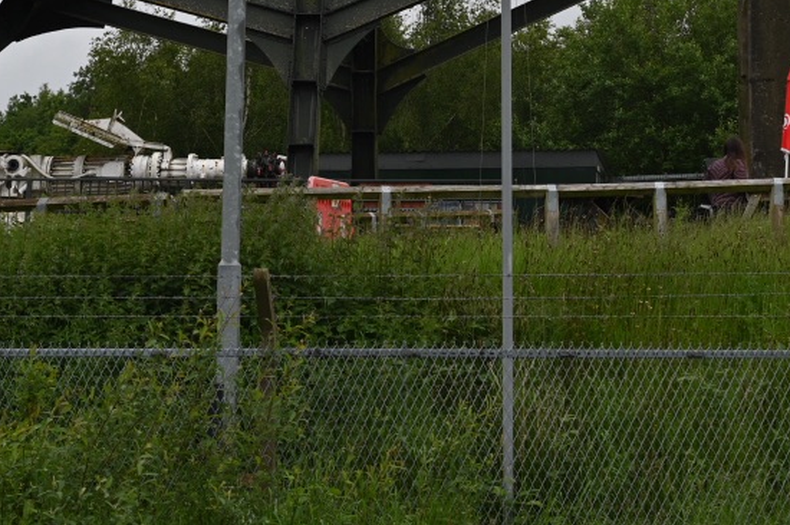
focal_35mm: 112
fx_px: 2456
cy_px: -248
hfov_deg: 18.2
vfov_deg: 11.7
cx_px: 493
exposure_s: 1/1600
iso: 100
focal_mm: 38
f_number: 4
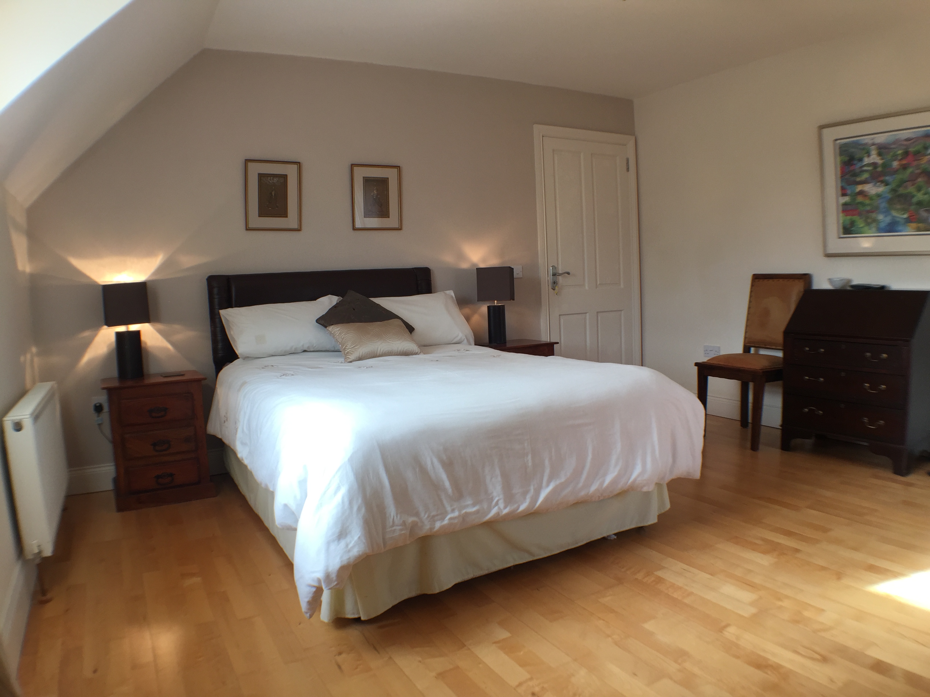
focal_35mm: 29
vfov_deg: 48.2
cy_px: 348
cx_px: 465
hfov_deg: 61.7
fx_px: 779
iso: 32
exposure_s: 1/50
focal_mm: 4.15
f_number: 2.2
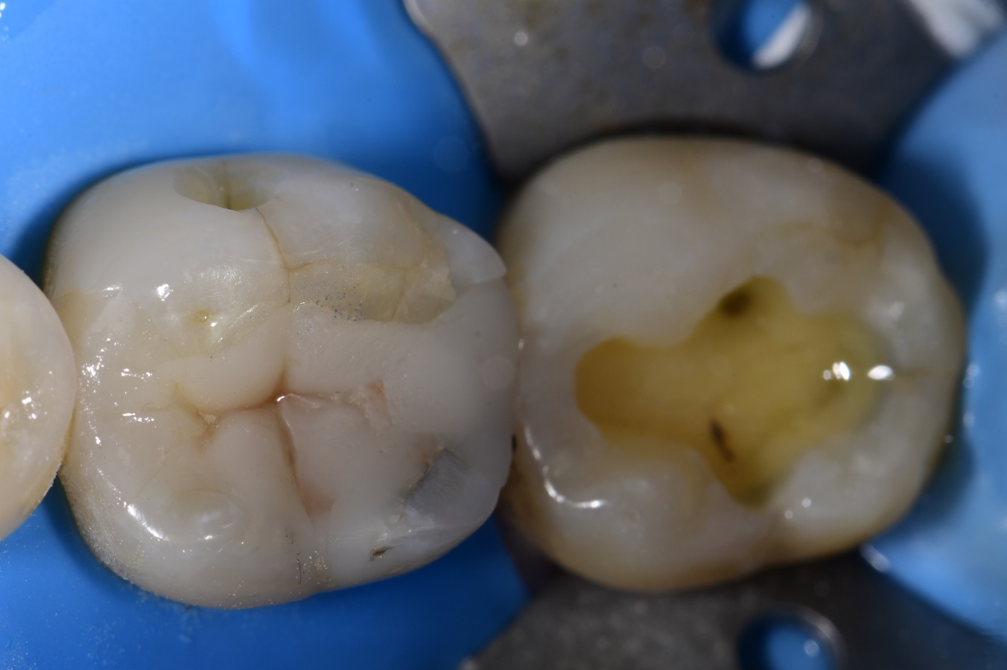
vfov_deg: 8.7
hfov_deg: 13.1
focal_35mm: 157
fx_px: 4389
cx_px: 504
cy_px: 335
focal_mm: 105
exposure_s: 1/160
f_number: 32
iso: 200
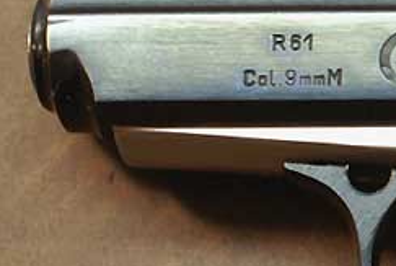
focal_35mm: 159
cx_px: 597
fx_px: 1747
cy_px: 286
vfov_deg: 8.6
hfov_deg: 12.3
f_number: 5.6
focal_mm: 35
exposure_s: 1/60
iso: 800
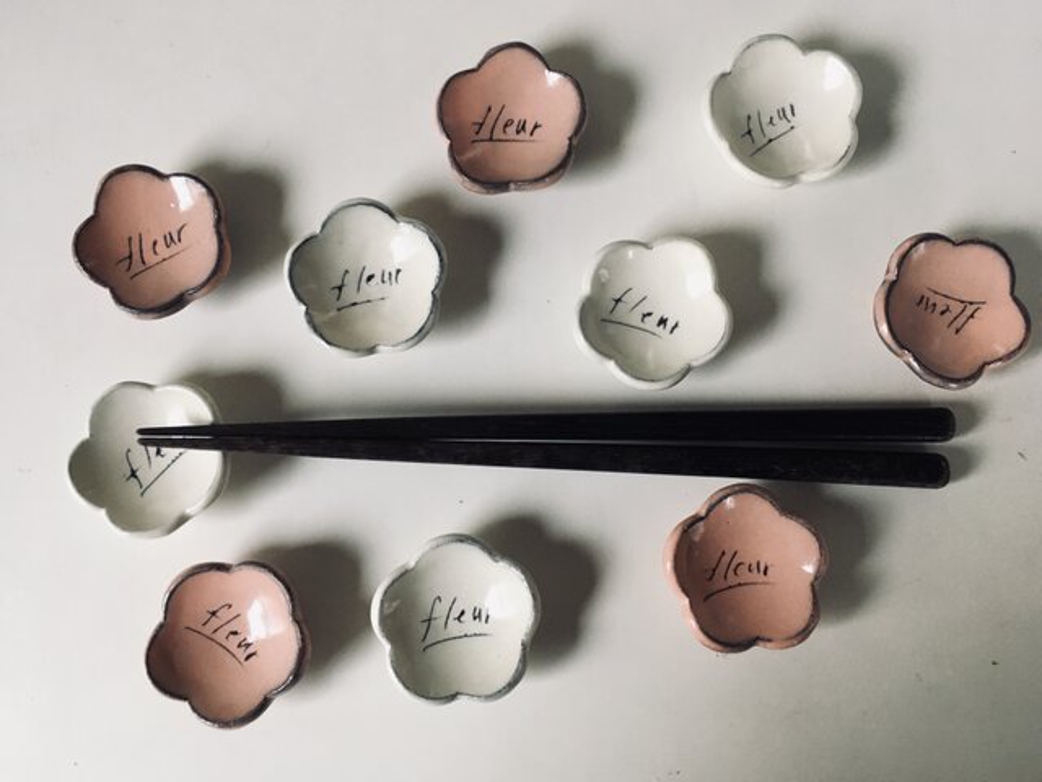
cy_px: 391
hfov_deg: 61.7
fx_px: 873
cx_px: 521
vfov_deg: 48.2
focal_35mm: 29
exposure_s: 1/30
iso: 80
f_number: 2.2
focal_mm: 4.15
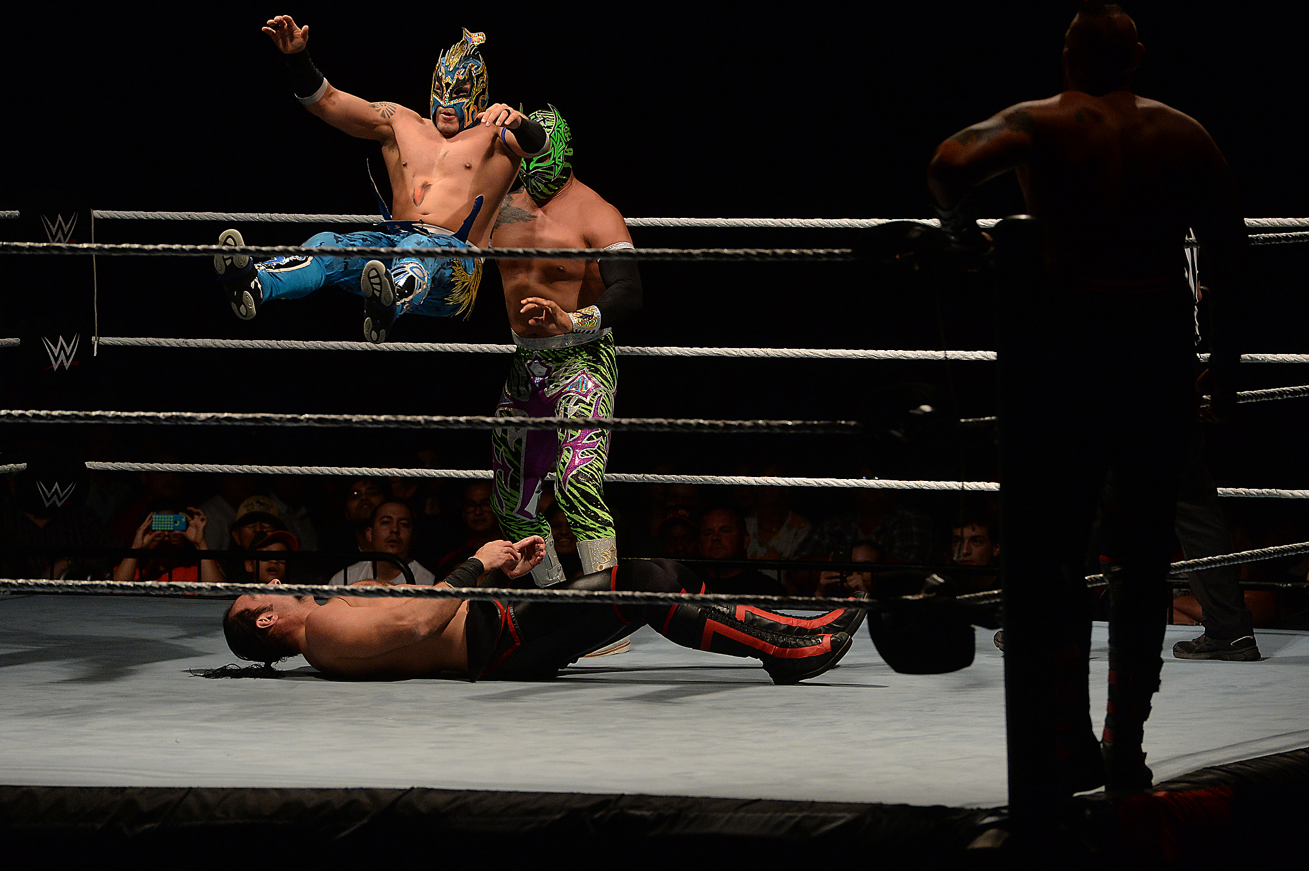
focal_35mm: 200
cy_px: 436
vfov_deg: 6.9
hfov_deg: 10.3
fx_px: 7268
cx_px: 654
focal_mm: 200
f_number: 5
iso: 3200
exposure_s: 1/1250
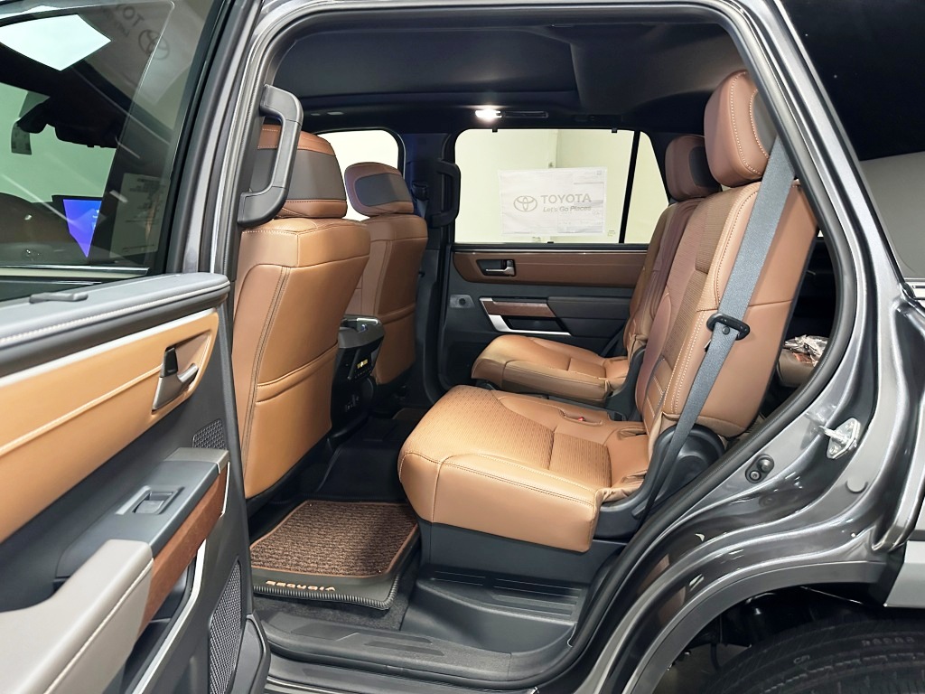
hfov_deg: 71.6
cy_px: 347
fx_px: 641
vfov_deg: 56.8
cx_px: 462
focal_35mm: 24
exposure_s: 1/40
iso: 1000
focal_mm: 6.86
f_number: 1.78
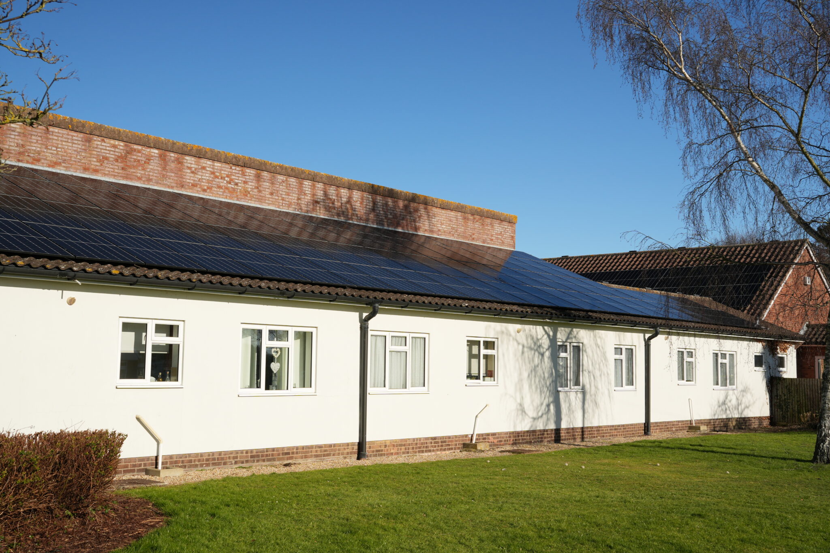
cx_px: 415
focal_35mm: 41
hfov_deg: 47.0
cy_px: 276
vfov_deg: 32.3
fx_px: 954
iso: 100
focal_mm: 27.6
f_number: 7.1
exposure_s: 1/200
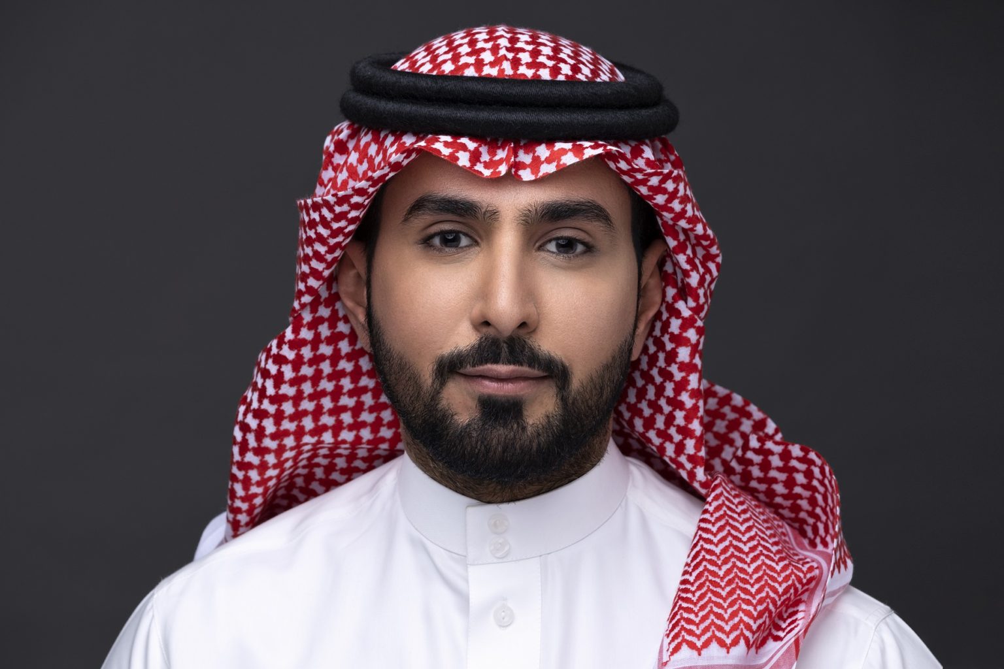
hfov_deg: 10.6
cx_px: 502
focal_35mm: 194
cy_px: 334
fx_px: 5410
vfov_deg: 7.1
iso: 160
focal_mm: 129.2
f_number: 6.4
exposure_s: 1/100
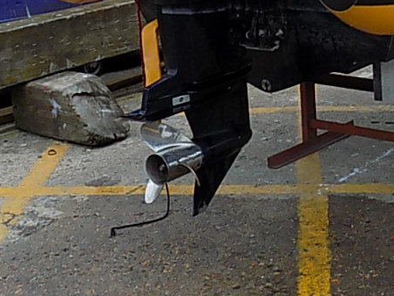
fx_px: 934
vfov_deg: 17.3
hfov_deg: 22.3
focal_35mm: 82
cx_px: 455
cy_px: -44
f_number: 3.1
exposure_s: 1/200
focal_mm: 4
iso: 80
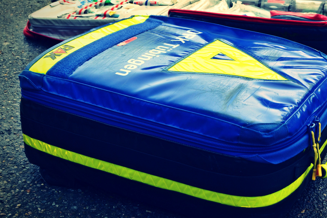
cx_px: 223
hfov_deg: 28.6
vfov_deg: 19.5
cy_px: 94
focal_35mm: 70
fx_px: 636
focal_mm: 32
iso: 400
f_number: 9
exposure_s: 1/160
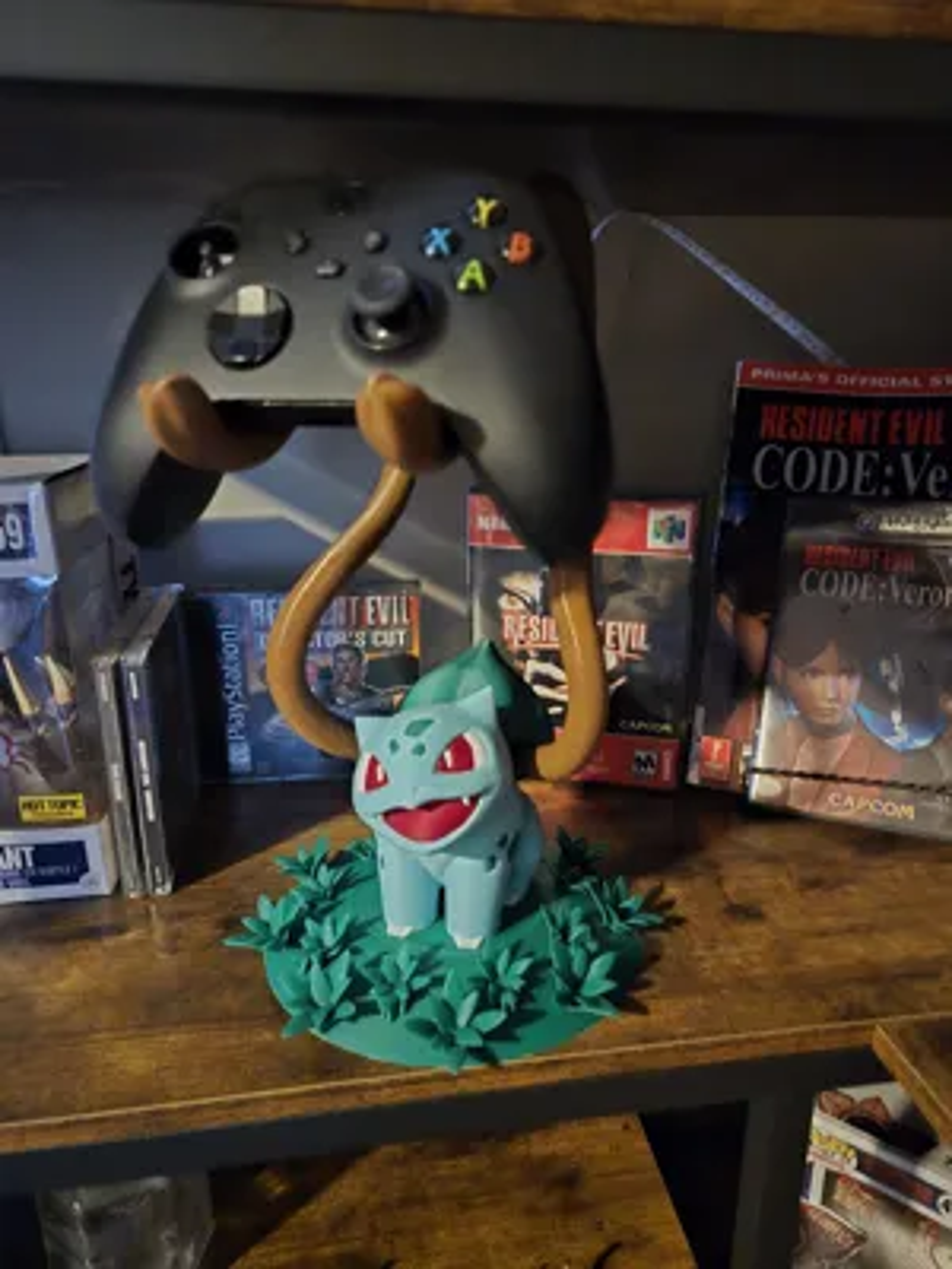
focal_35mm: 23
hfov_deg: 58.9
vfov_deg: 73.9
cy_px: 634
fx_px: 843
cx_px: 476
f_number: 1.8
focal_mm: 5.4
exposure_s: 1/15
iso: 2500
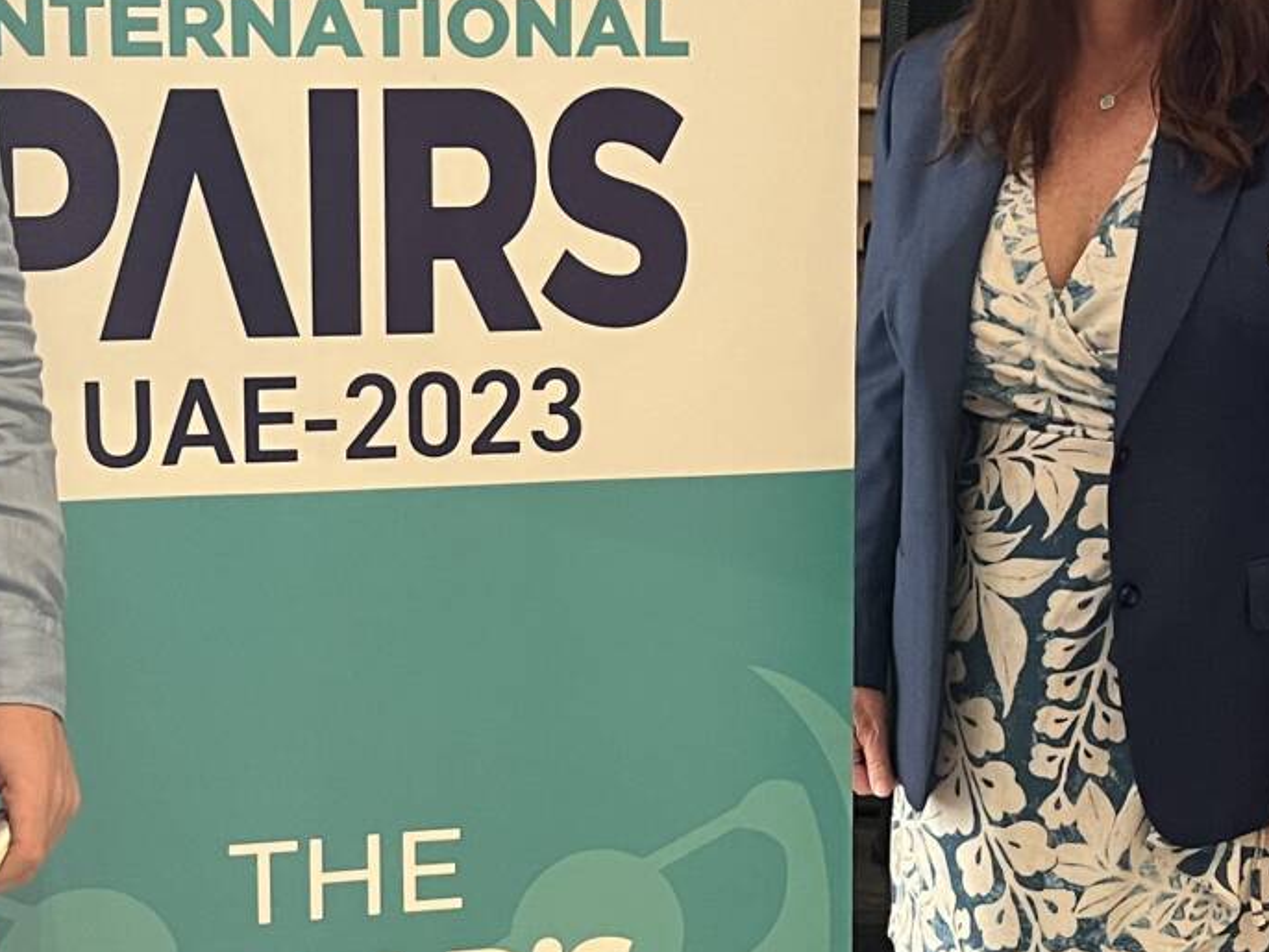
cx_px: 477
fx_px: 2750
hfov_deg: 25.9
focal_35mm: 75
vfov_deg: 19.7
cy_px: 491
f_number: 1.6
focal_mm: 5.1
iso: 320
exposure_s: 1/50
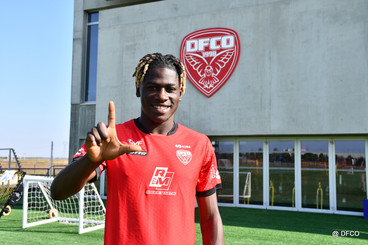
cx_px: 184
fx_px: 409
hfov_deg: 48.5
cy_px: 122
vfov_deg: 33.4
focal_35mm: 40
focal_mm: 27
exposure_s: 1/250
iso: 110
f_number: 8
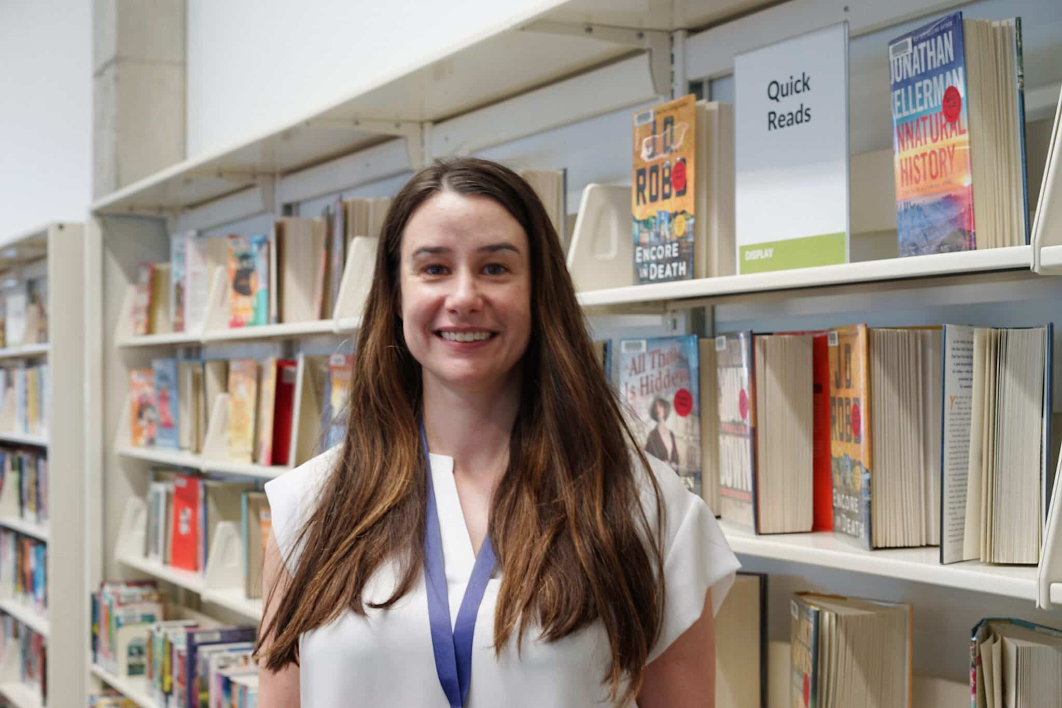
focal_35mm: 55
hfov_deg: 36.2
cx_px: 531
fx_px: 1622
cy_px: 354
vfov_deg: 24.6
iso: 125
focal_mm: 55
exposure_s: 1/3
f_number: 8
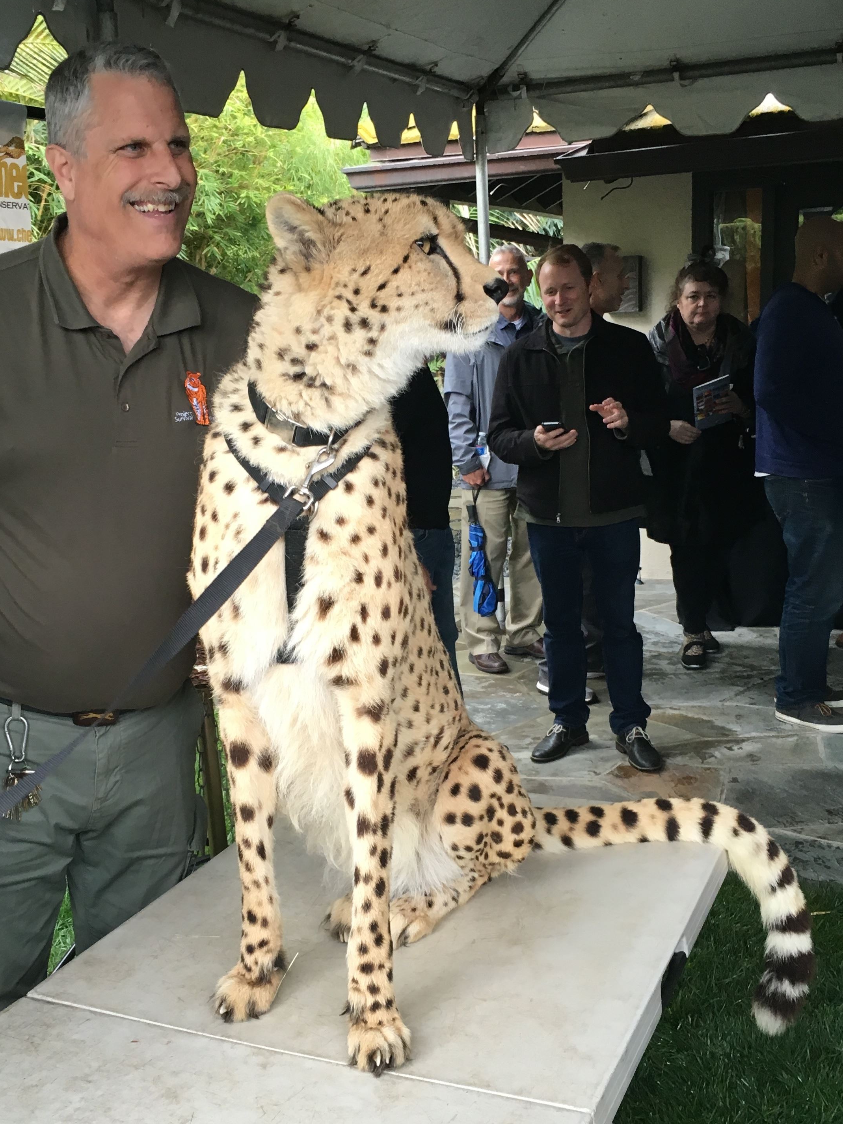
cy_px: 620
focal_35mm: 41
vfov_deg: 45.7
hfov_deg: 35.1
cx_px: 368
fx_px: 1331
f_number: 2.2
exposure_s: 1/30
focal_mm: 4.15
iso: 32
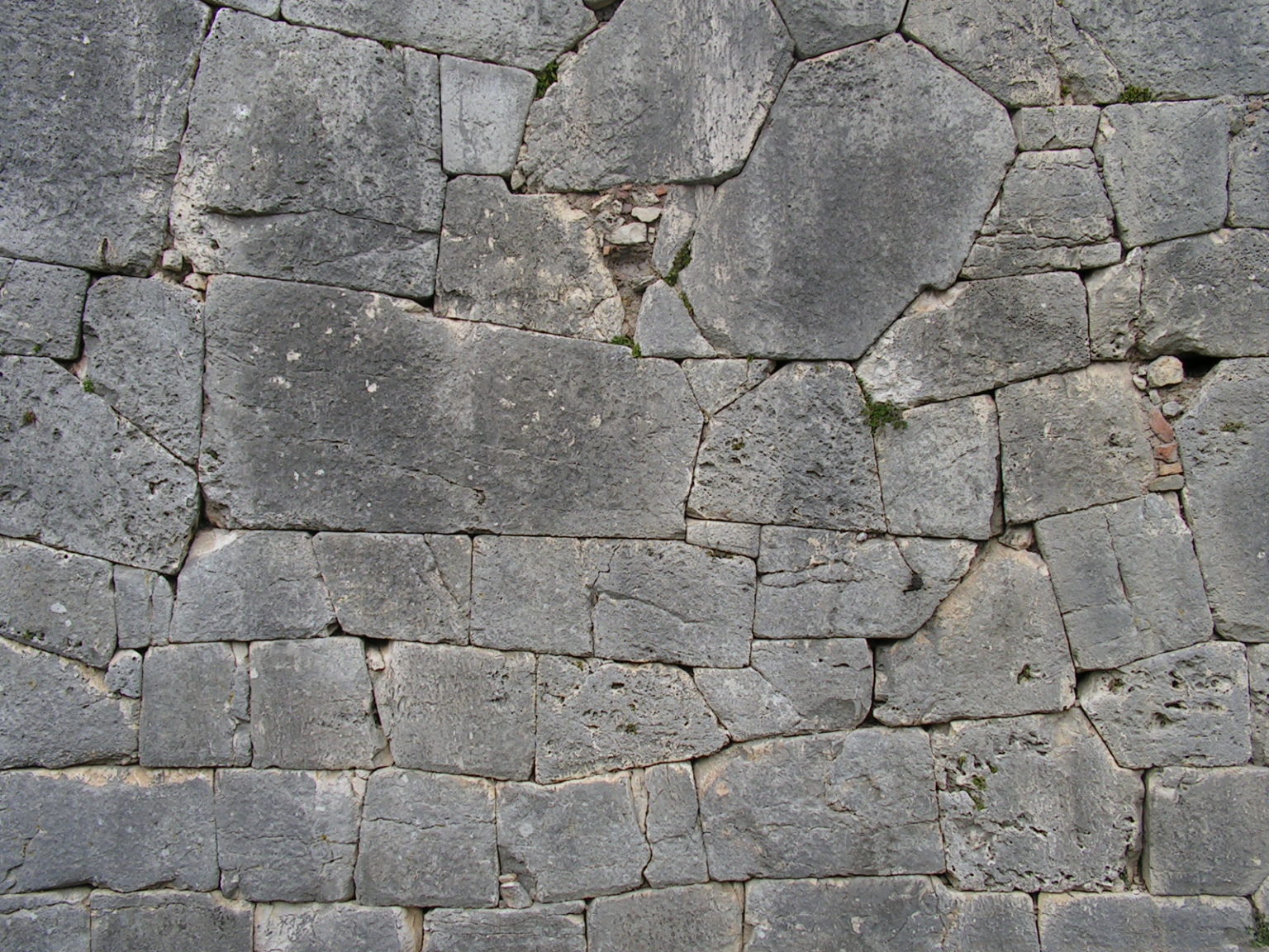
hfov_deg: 42.9
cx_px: 634
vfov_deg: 32.9
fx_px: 1613
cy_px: 476
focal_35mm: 44
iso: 64
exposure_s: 1/200
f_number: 4.8
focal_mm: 7.4
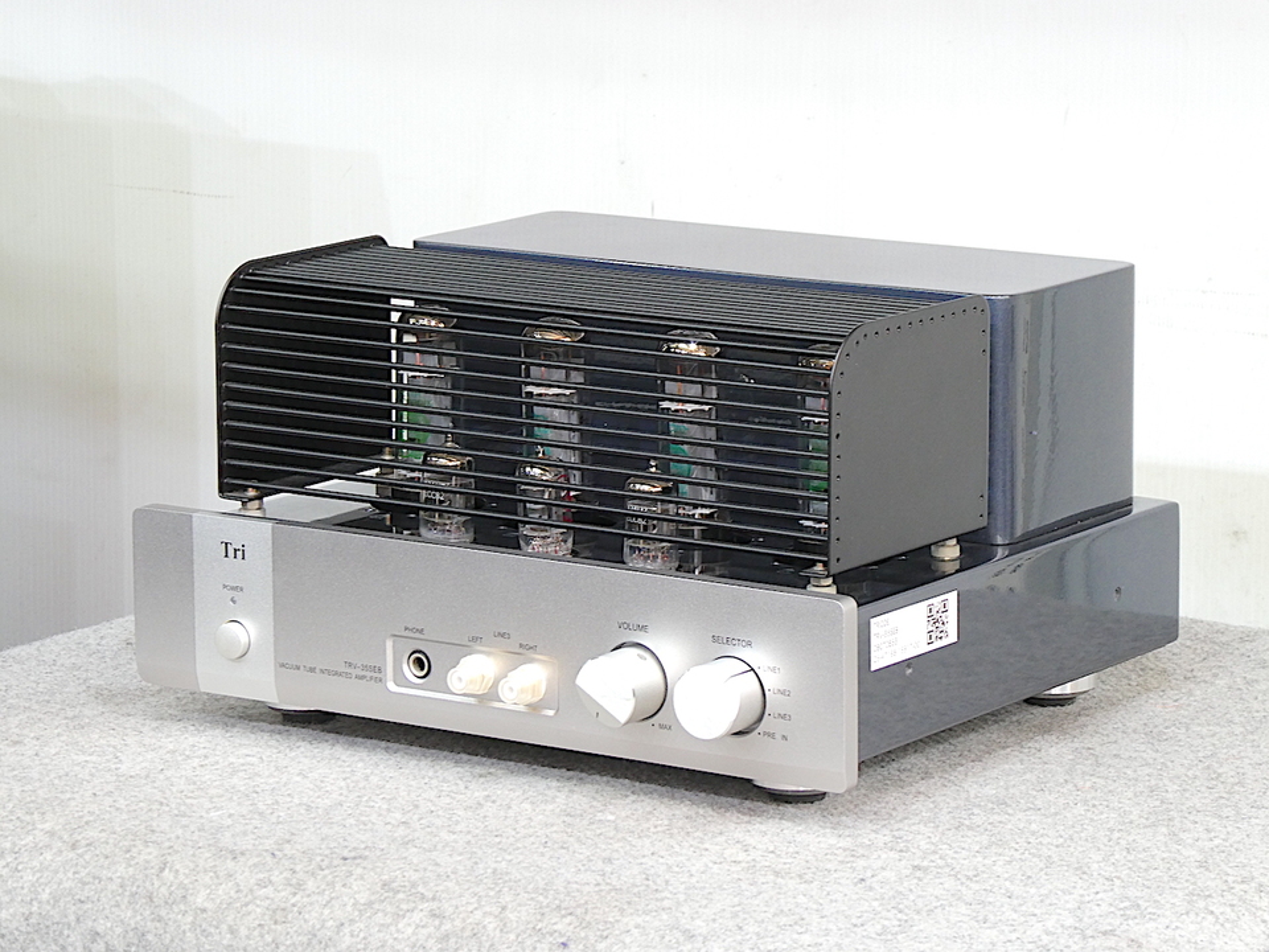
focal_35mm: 143
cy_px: 476
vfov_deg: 10.4
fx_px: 5242
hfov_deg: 13.8
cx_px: 634
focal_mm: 25.6
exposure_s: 1/6
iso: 200
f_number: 5.4
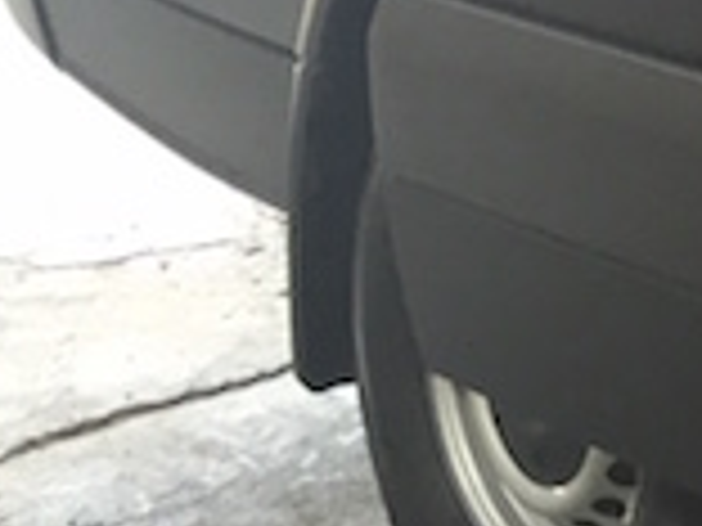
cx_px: 1696
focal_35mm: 149
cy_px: -616
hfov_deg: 11.1
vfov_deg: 9.2
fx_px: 3022
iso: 64
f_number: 2.2
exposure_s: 1/30
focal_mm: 4.15
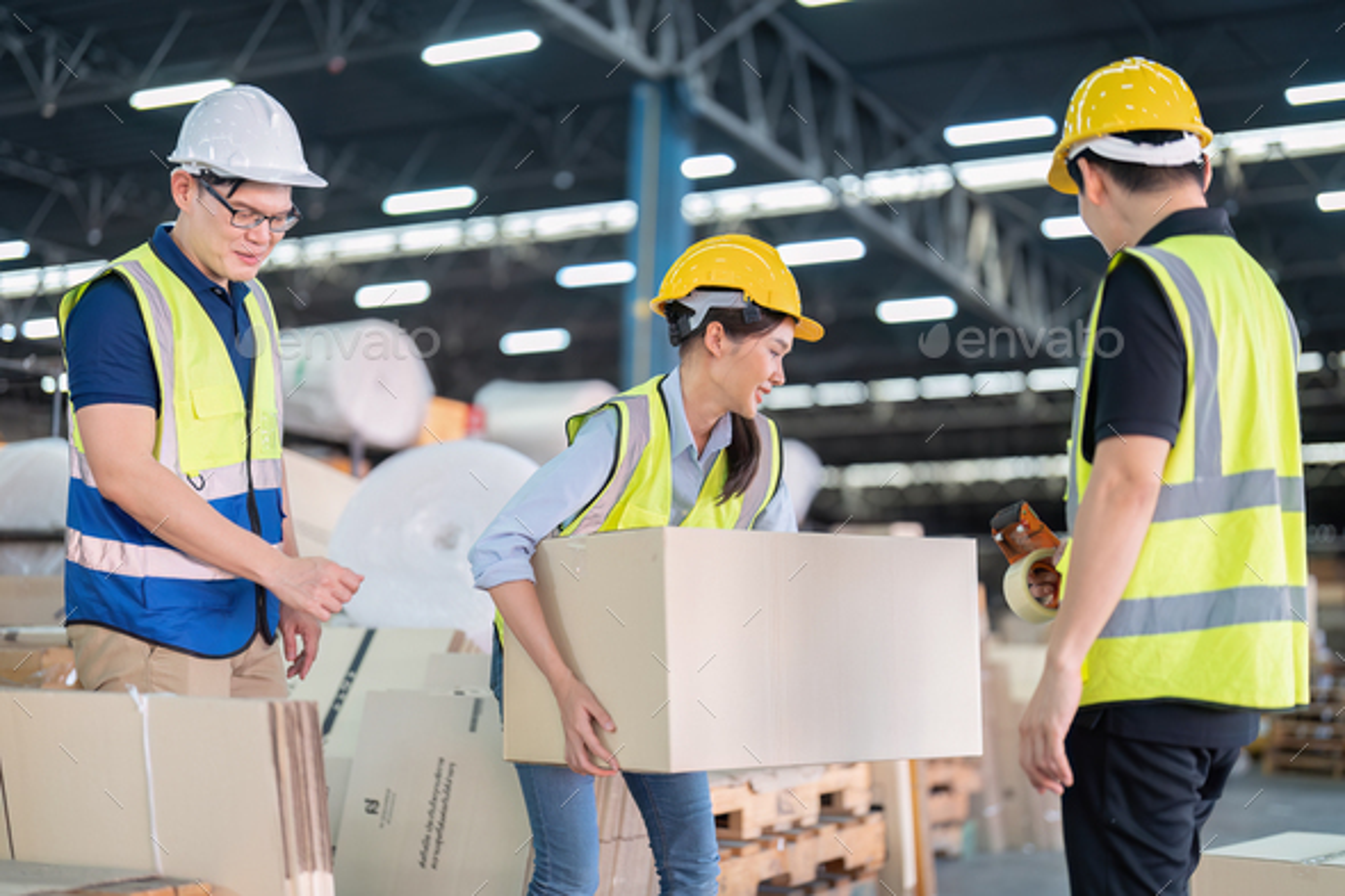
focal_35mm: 50
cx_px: 672
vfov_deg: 27.0
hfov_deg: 39.6
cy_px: 448
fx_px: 1867
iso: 400
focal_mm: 50
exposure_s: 1/200
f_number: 1.2
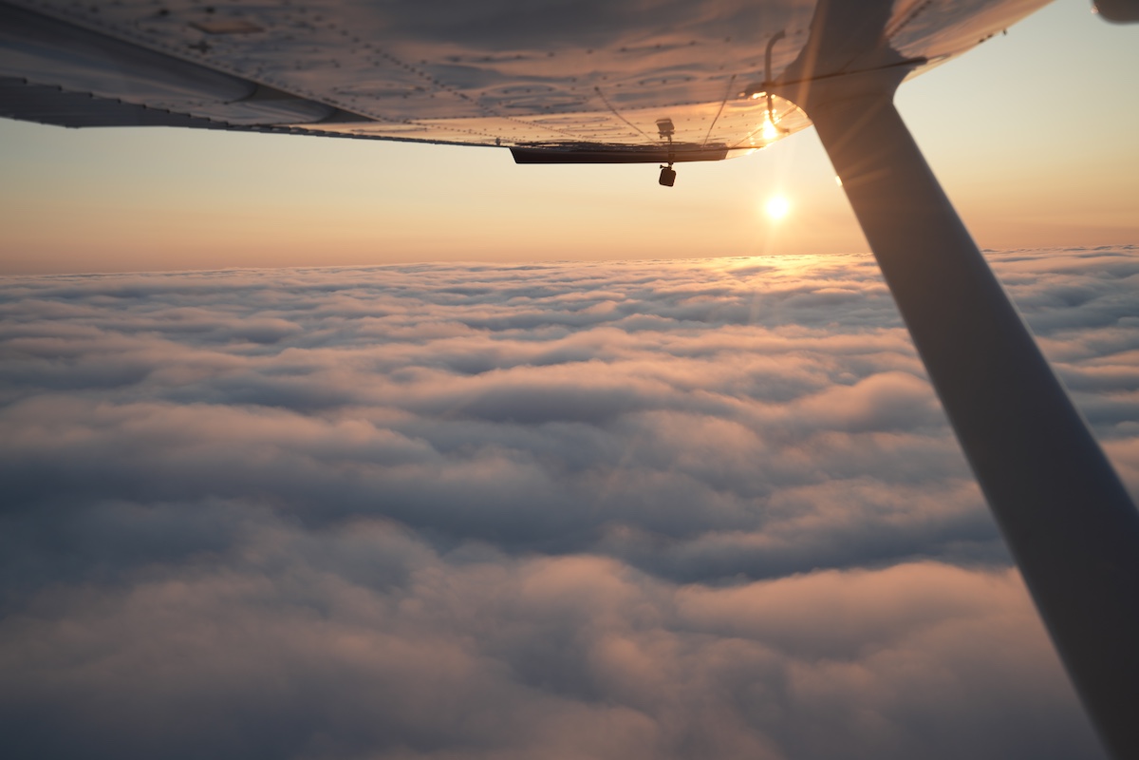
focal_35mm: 35
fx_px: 1107
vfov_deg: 37.9
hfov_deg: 54.4
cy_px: 380
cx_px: 570
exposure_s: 1/320
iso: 100
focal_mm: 35
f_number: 5.6
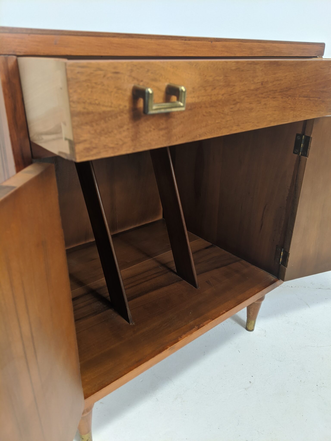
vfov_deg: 65.3
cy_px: 220
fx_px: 344
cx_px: 166
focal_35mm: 27
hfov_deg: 51.4
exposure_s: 1/24
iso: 88
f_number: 1.8
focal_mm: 4.44
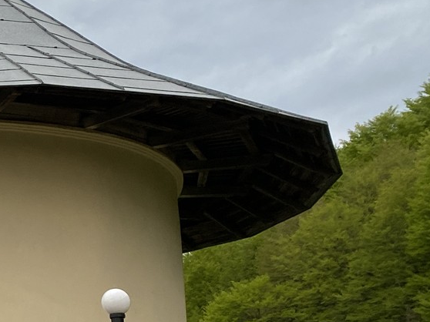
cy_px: 210
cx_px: -303
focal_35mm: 94
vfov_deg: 15.7
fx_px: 1167
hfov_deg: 17.6
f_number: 1.8
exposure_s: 1/121
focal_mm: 4.25
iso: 80
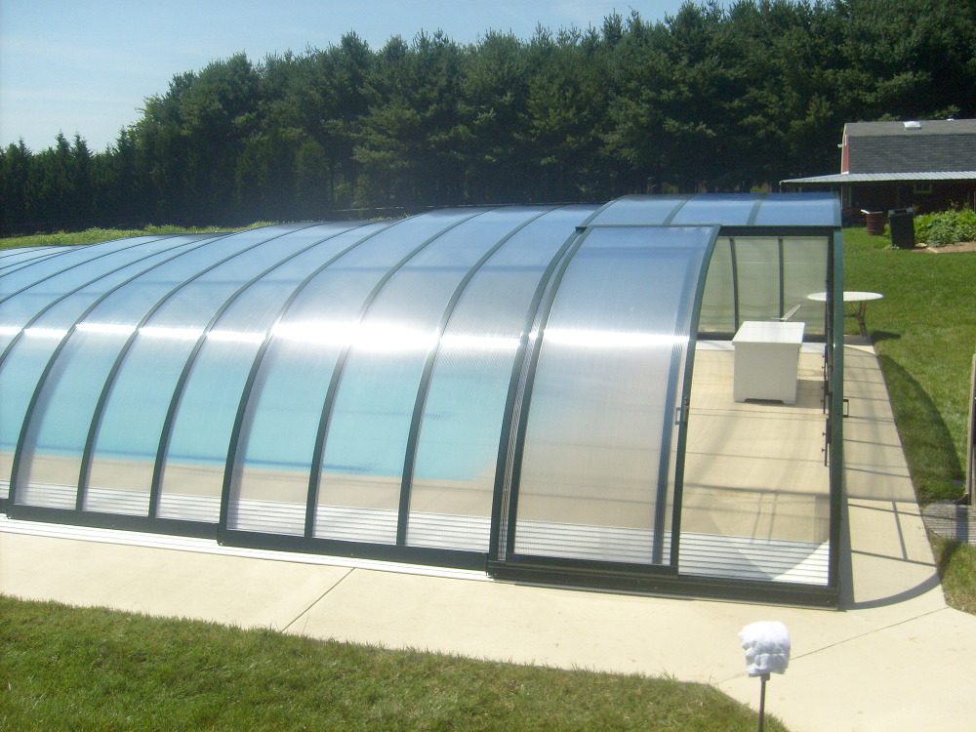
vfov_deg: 40.7
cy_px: 366
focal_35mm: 35
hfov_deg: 52.6
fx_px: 987
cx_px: 488
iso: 80
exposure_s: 1/350
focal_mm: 5.8
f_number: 7.1
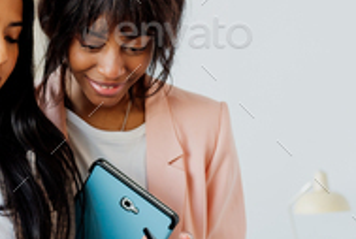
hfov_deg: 17.4
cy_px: 122
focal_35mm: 109
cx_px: -121
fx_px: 1080
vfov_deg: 12.6
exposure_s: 1/100
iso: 160
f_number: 3.2
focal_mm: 35
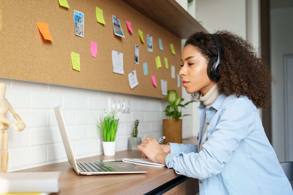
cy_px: 98
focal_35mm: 52
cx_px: 146
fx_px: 423
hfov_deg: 38.2
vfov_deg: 26.0
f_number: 4
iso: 1000
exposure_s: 1/400
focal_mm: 52
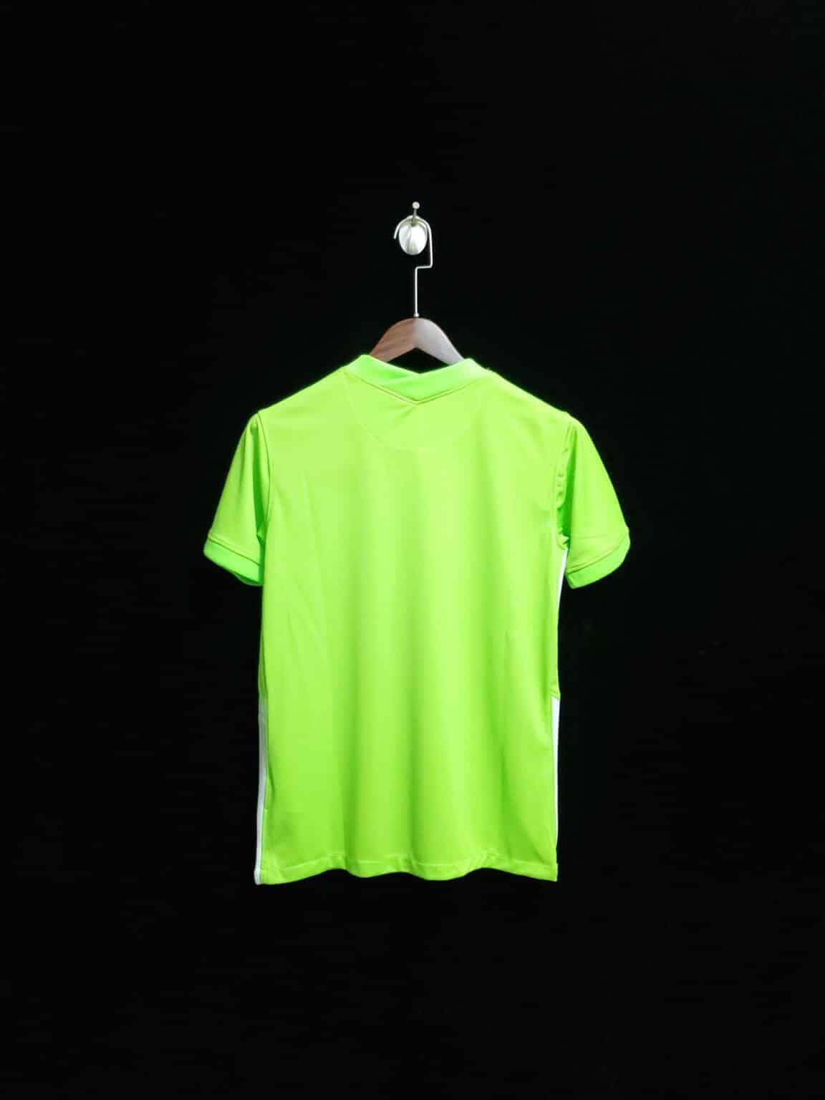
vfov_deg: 67.3
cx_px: 412
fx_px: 826
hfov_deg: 53.1
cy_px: 550
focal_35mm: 26
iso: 500
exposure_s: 1/30
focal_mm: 4.3
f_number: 1.5
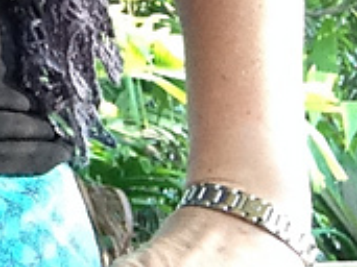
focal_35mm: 131
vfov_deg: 10.7
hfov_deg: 13.4
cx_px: -299
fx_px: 1350
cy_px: -186
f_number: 2.4
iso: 100
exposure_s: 1/30
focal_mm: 2.18
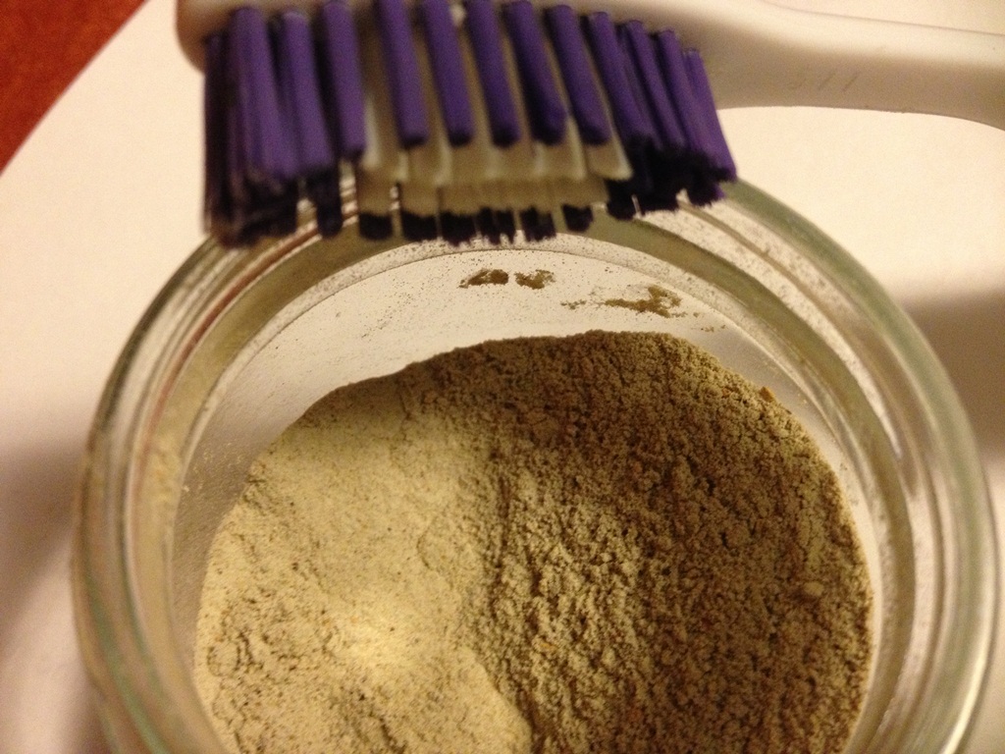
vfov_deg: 40.7
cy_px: 377
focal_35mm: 35
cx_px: 502
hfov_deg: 52.6
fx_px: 1016
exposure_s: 1/20
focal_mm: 4.28
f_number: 2.4
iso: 400
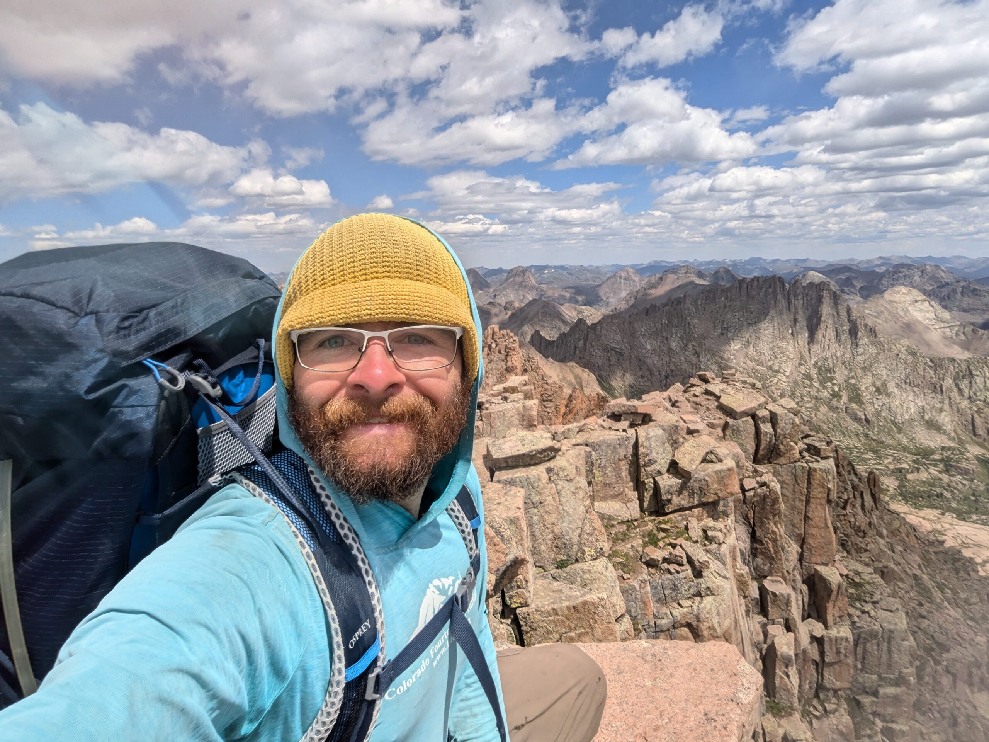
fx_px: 600
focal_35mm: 21
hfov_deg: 79.0
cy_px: 371
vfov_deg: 63.4
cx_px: 494
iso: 42
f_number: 2.2
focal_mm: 2.74
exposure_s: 1/2410
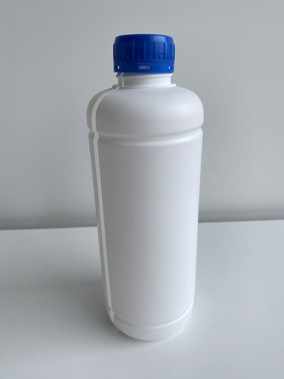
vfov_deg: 67.3
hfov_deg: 53.1
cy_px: 190
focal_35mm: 26
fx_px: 284
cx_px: 142
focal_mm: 4.25
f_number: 1.8
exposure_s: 1/100
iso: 40
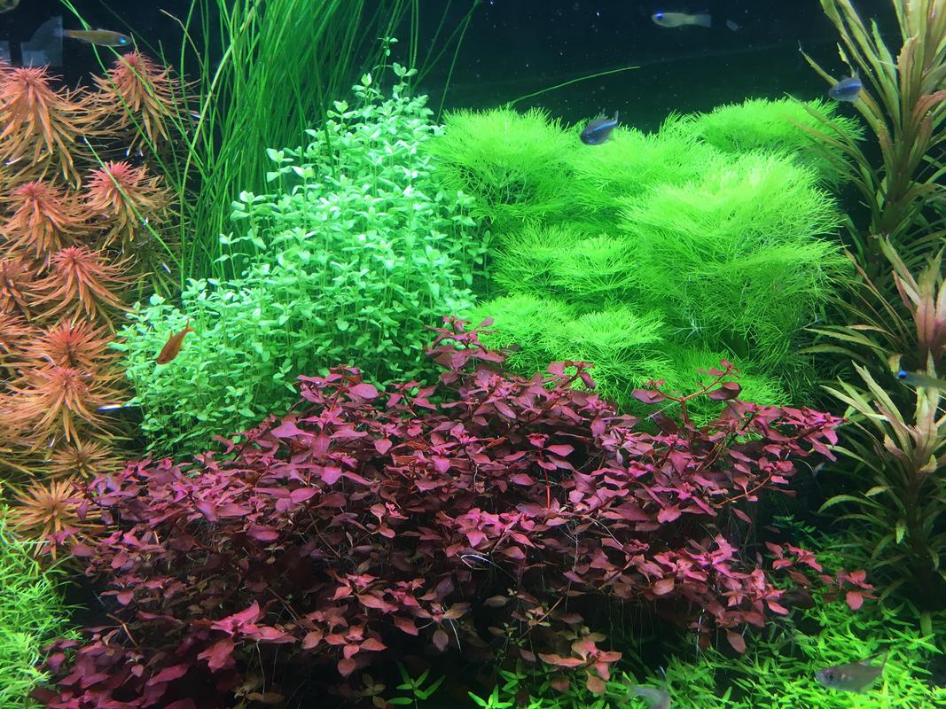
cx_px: 473
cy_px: 354
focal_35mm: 29
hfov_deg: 61.7
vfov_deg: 48.2
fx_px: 792
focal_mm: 4.15
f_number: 2.2
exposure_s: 1/40
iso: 25
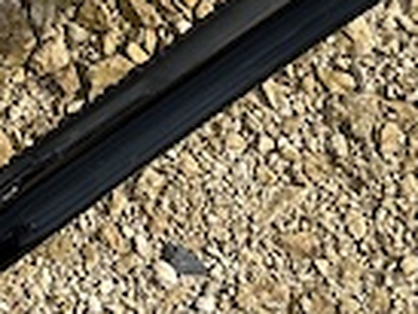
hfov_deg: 11.5
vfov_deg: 9.6
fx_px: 1837
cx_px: -458
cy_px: -82
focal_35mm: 152
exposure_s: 1/2967
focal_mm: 5.1
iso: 50
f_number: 1.6
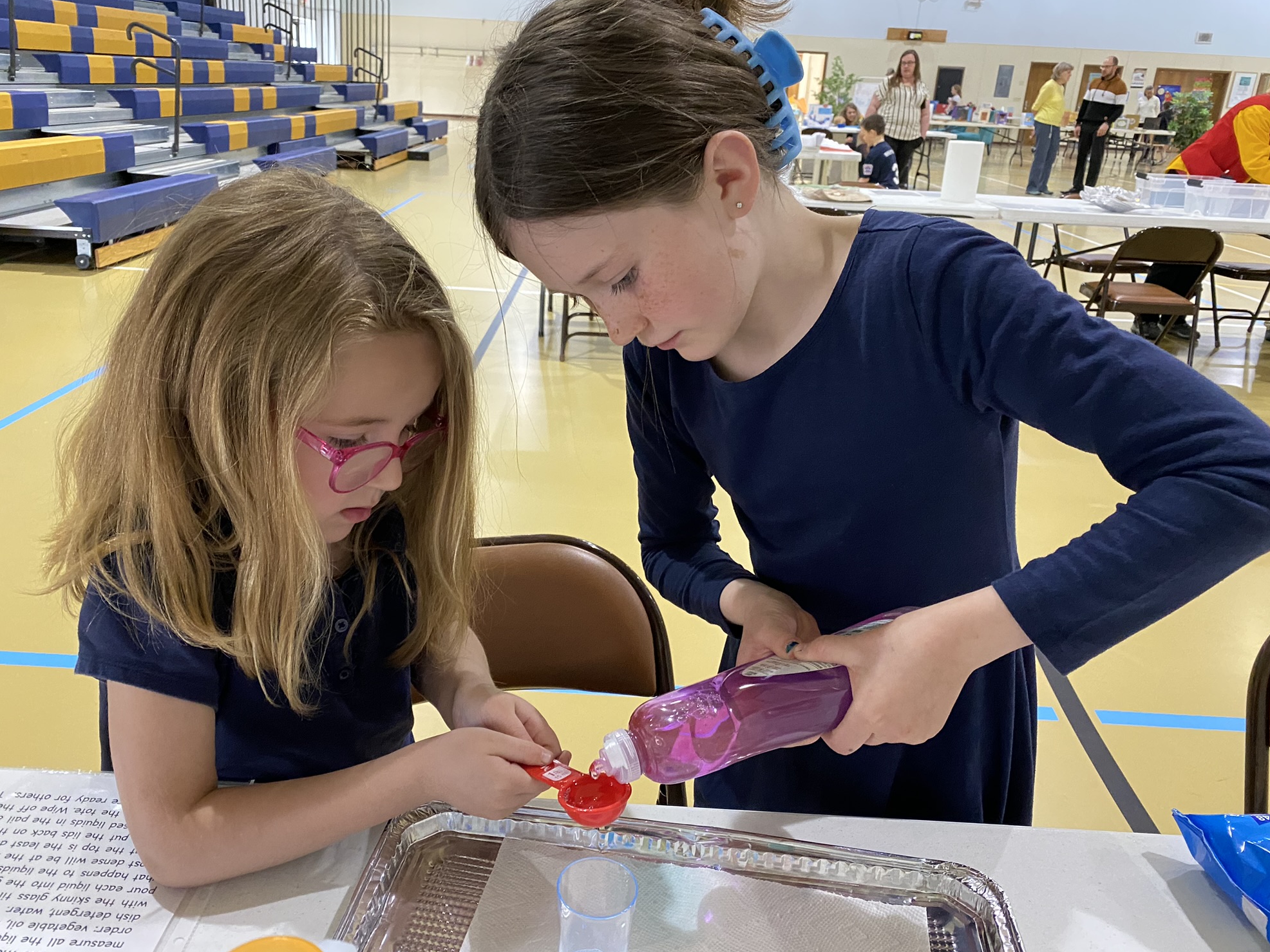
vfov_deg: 51.4
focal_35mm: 27
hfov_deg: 65.3
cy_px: 482
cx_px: 618
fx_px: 991
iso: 400
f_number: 1.8
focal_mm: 4.25
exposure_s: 1/60
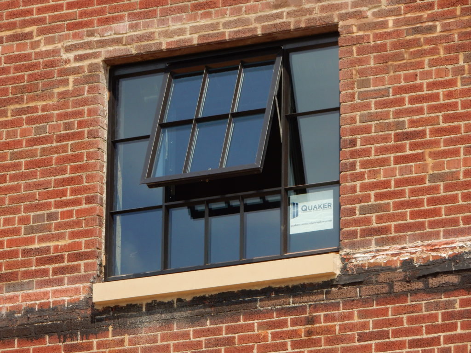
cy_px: 176
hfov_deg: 7.3
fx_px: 3687
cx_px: 236
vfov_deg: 5.5
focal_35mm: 271
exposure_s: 1/400
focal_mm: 48.4
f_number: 6.3
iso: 125
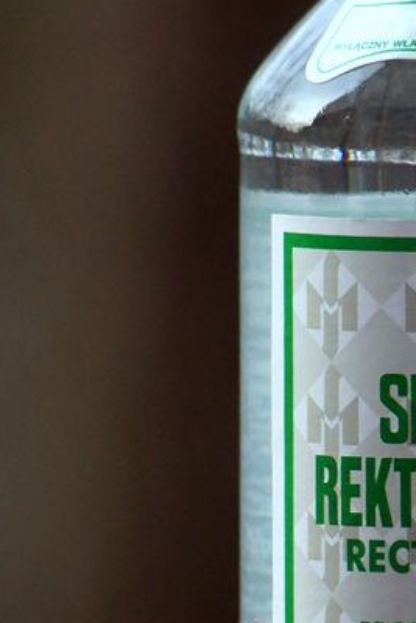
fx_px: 10511
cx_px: 466
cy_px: 262
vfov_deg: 3.4
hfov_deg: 2.3
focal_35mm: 607
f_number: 5.6
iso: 640
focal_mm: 150
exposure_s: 1/250
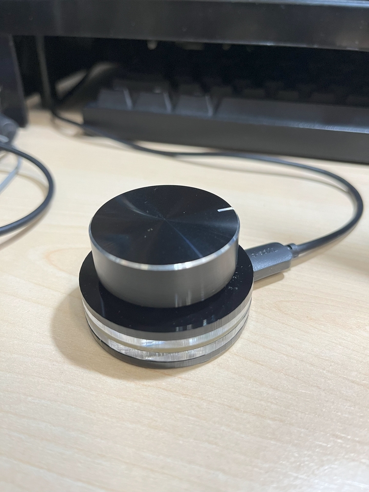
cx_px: 184
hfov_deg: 53.1
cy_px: 246
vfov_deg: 67.3
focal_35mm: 26
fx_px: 370
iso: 500
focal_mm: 5.1
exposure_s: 1/50
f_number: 1.6
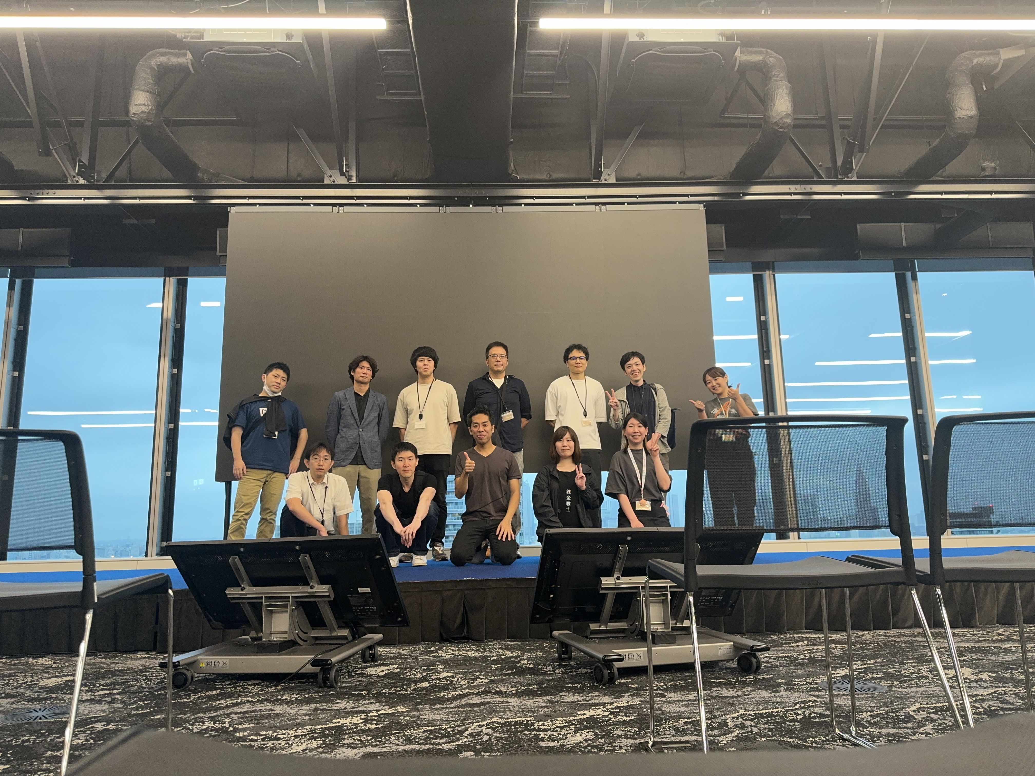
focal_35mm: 24
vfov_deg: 56.8
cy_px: 388
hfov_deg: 71.6
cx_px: 518
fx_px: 718
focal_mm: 6.76
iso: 160
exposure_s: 1/50
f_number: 1.78
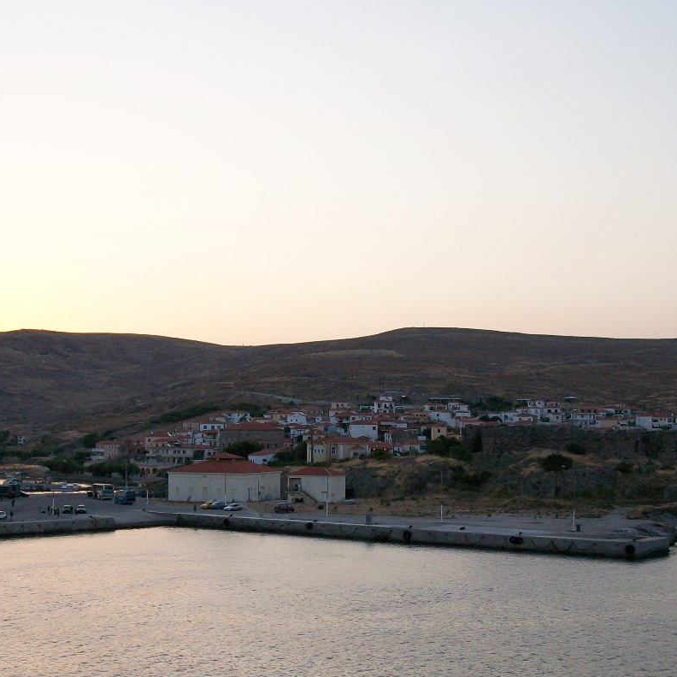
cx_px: 239
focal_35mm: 53
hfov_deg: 32.0
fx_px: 1173
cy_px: 409
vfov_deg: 32.1
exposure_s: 1/160
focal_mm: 6
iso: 64
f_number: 2.7
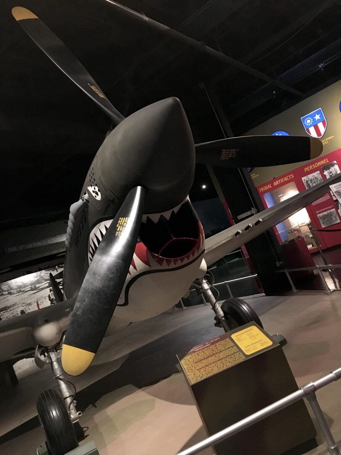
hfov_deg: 48.2
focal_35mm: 29
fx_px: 381
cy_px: 228
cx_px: 170
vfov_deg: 61.7
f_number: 2.2
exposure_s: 1/15
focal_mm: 4.15
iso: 250
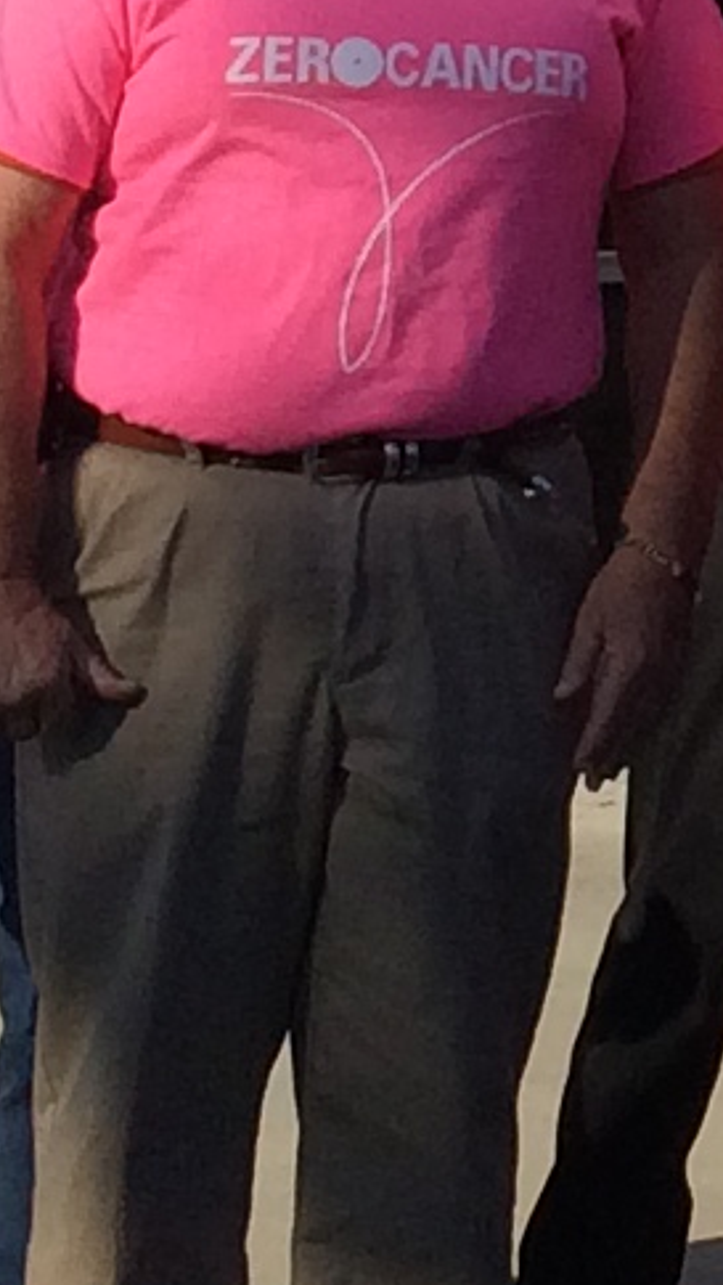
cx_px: 2150
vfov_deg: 9.4
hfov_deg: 5.2
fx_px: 7494
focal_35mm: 220
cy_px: -858
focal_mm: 4.12
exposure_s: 1/3425
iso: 40
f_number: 2.2
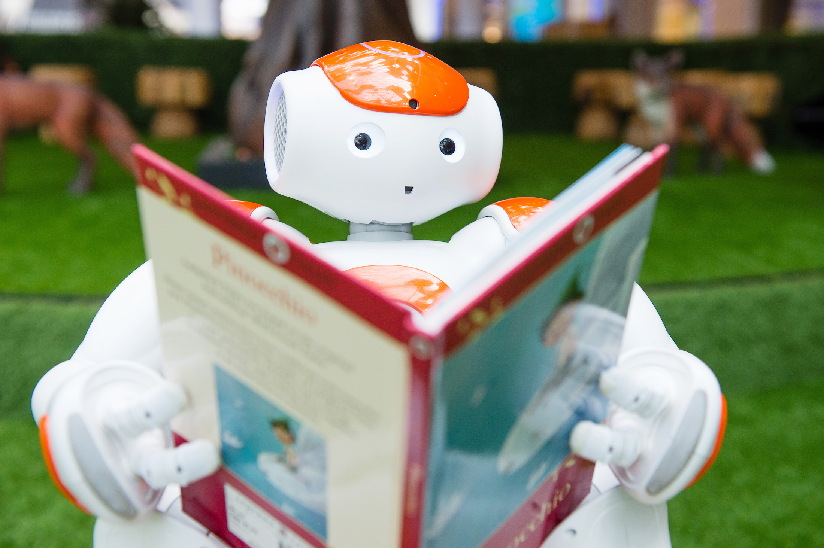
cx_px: 412
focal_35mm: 42
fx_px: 961
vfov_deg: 31.9
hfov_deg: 46.4
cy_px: 274
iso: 640
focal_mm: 42
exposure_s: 1/250
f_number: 4.5
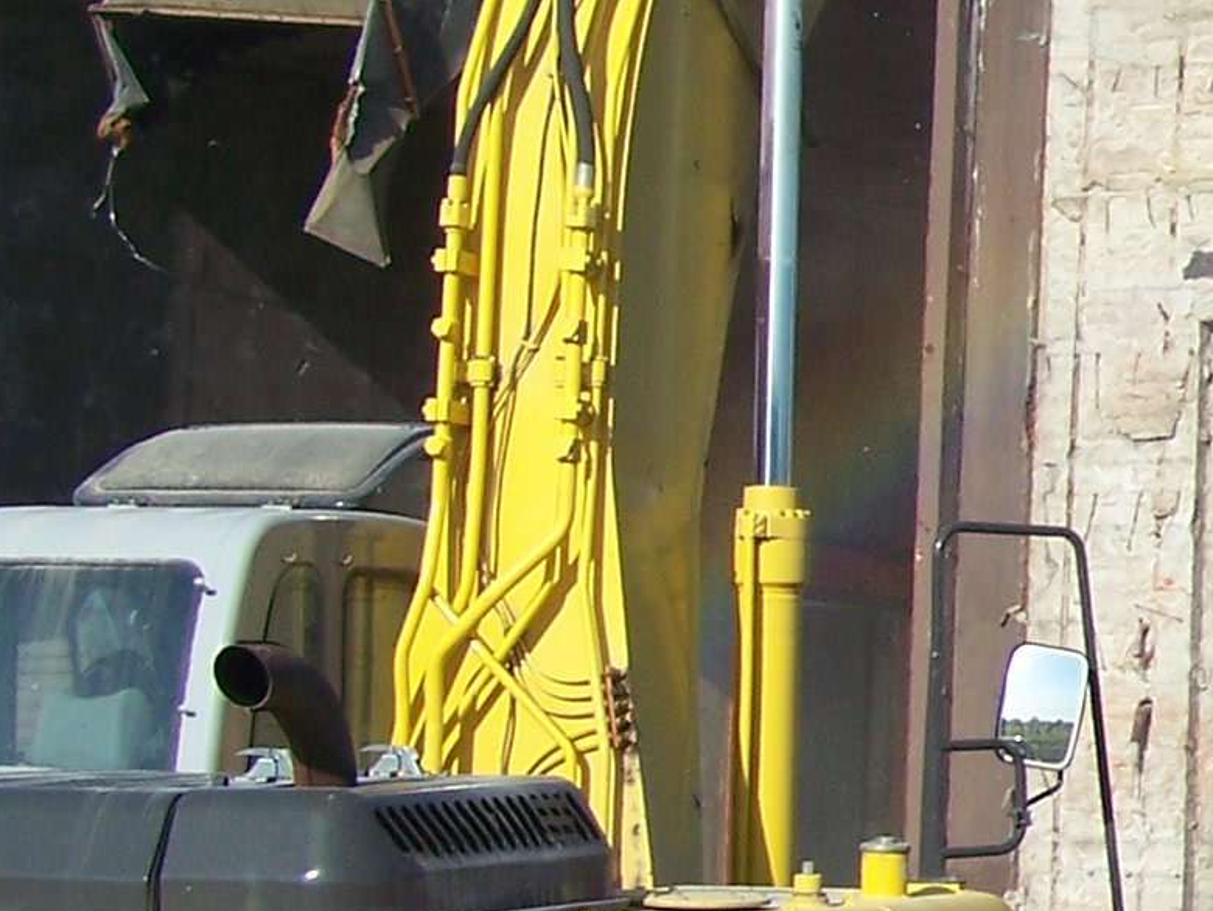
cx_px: 1972
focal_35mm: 138
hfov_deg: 13.3
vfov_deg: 10.8
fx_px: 4839
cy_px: 459
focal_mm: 6.3
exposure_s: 1/1000
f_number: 4
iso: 80
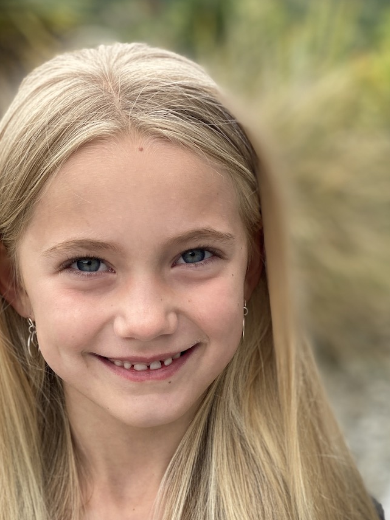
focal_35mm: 81
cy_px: 335
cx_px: 206
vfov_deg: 24.0
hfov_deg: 18.2
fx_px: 1217
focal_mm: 6
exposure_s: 1/241
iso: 20
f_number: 2
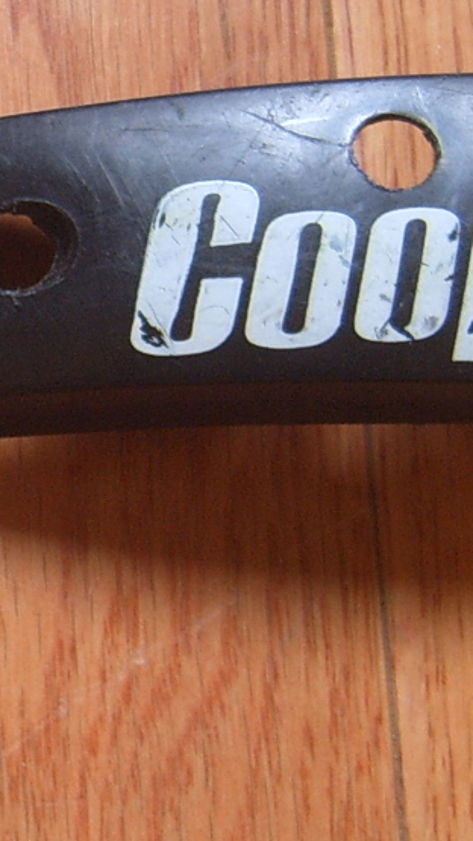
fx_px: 2454
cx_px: -226
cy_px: 374
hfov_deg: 10.6
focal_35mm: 110
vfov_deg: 19.5
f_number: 2.8
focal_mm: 5.8
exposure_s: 1/30
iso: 72
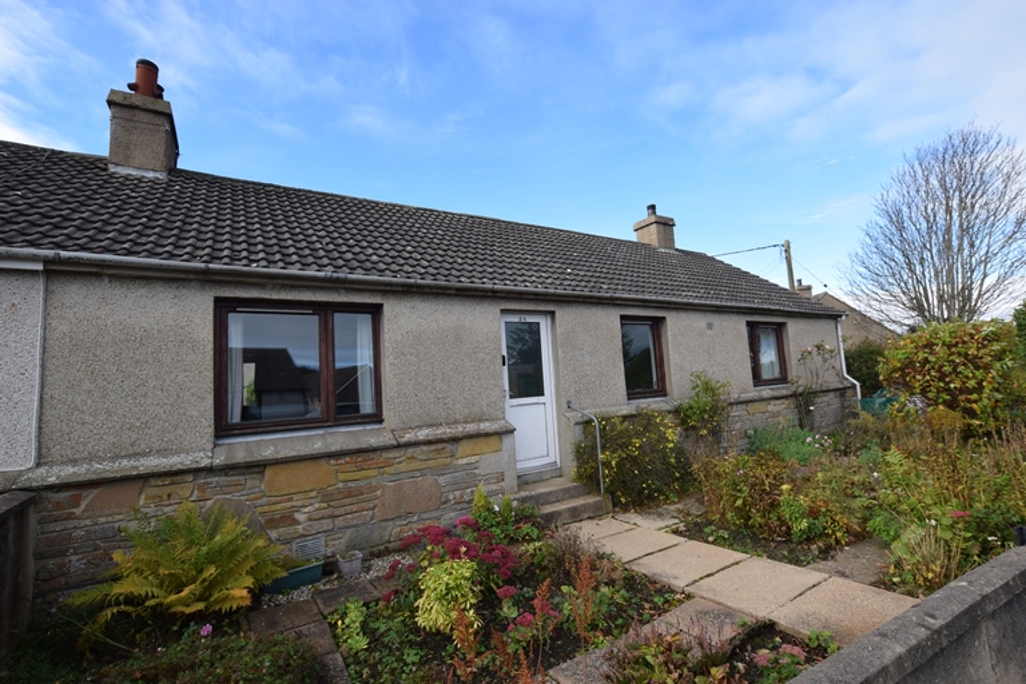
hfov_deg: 100.4
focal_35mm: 15
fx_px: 427
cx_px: 513
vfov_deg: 77.3
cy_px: 342
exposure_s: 1/250
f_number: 8
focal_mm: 10
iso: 360
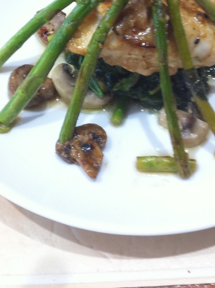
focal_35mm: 57
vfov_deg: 33.0
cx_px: 142
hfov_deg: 25.5
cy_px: 63
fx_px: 473
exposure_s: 1/17
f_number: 2.8
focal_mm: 3.85
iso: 160
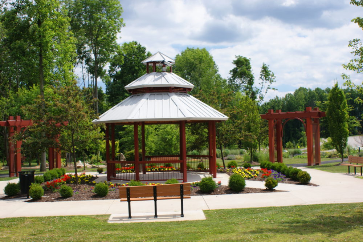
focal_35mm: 42
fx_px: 423
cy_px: 121
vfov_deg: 31.9
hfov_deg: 46.4
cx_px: 182
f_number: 7.1
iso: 100
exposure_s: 1/100
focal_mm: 28
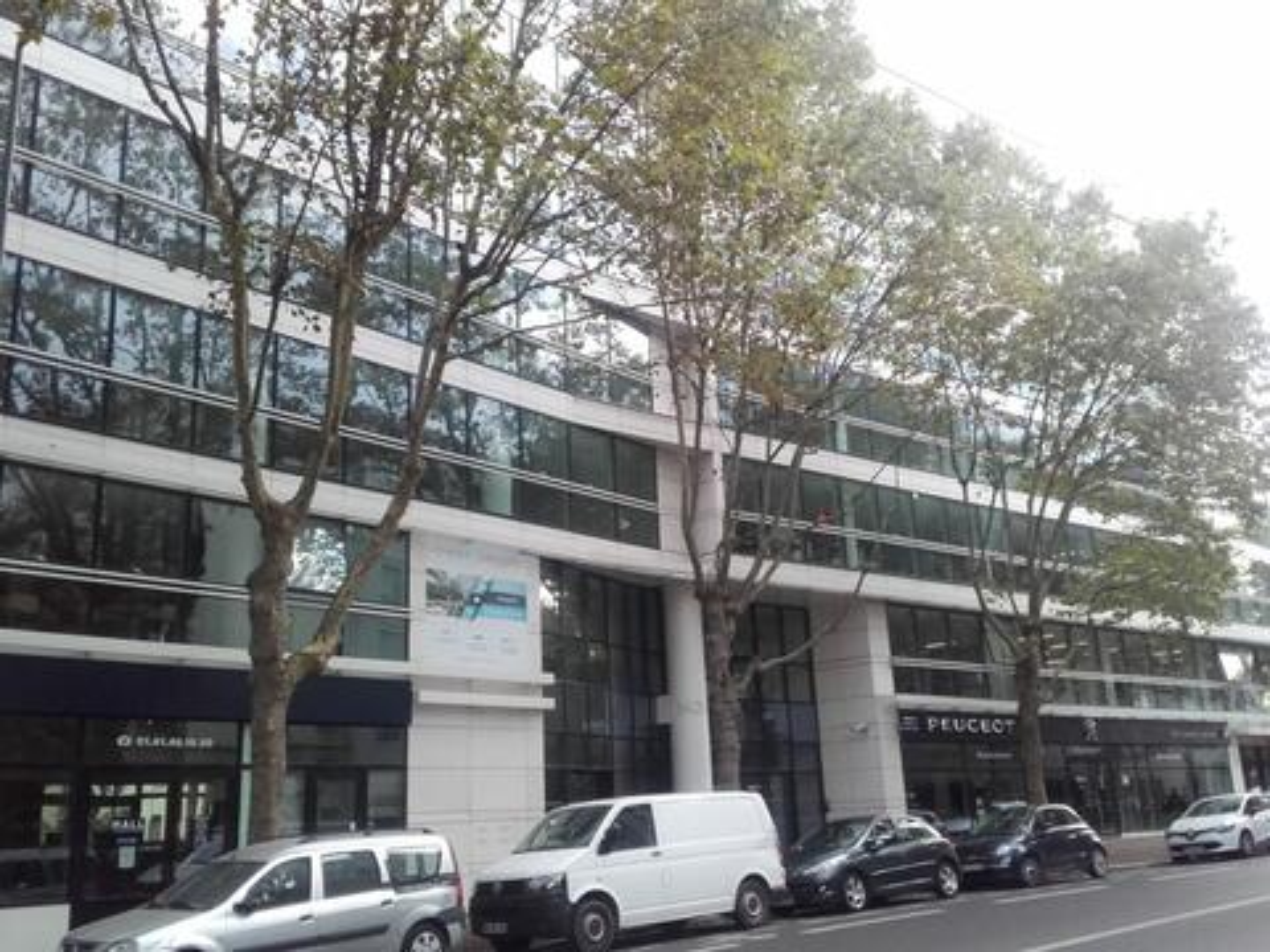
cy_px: 476
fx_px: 1137
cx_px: 635
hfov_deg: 58.4
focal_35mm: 31
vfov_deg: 45.4
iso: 90
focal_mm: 3.31
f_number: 2.2
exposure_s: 1/100
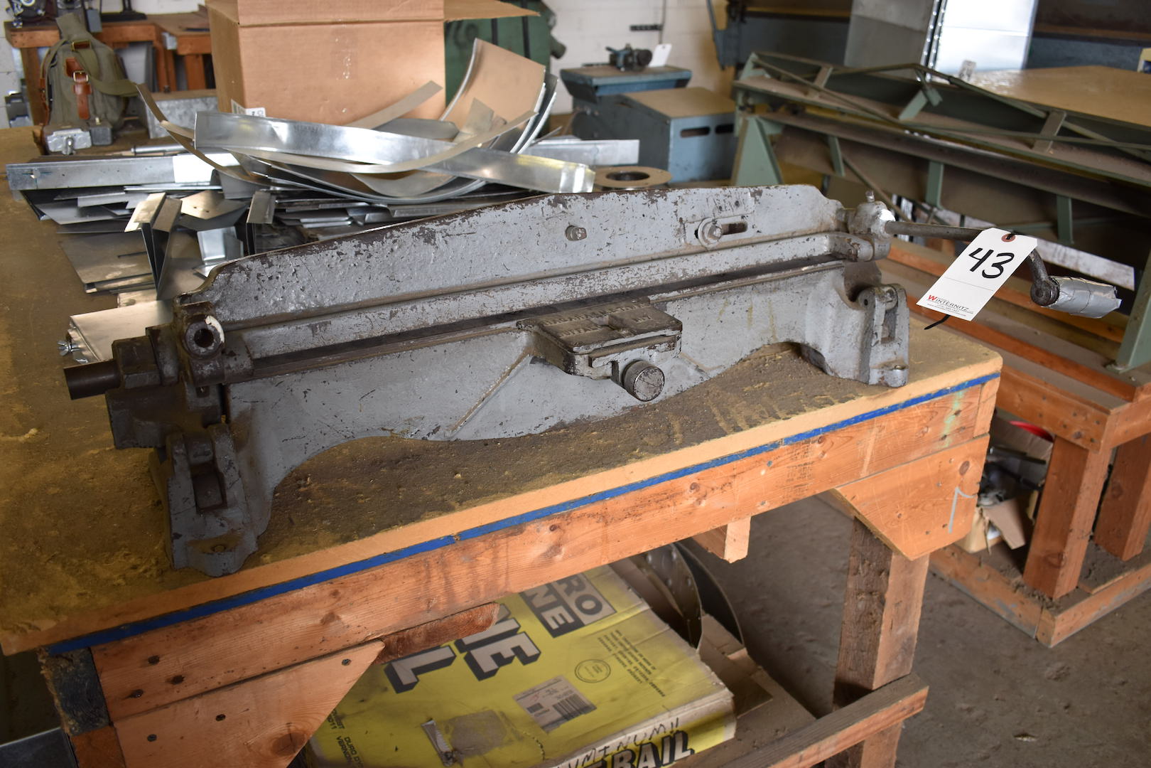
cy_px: 384
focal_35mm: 30
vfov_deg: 43.6
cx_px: 576
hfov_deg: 61.9
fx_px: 959
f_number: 4
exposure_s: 1/60
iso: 500
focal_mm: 20
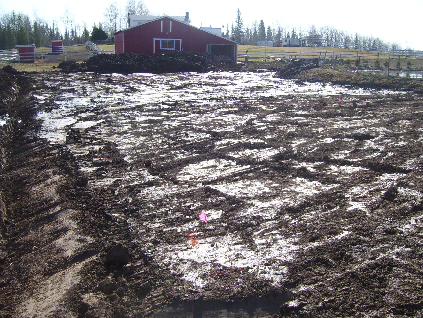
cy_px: 159
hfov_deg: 50.1
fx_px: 452
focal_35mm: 37
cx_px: 212
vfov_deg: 38.7
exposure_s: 1/350
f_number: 4.8
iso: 80
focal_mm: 6
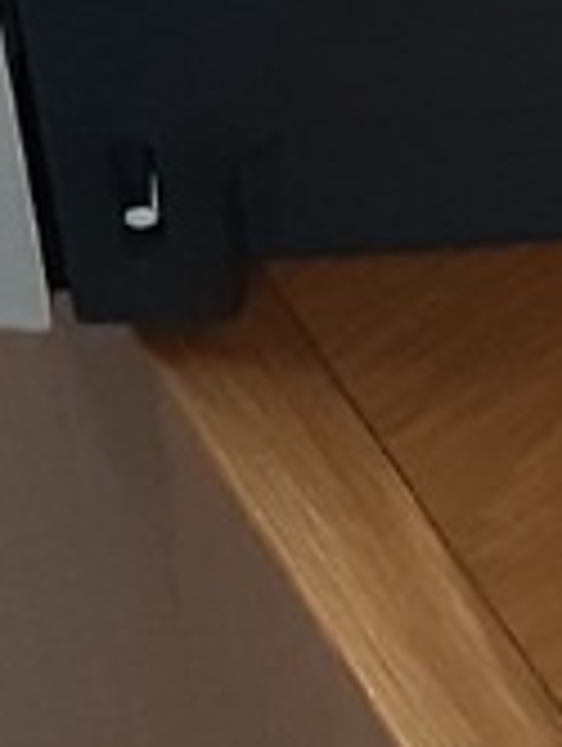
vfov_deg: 8.4
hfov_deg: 7.2
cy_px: -1386
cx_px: 1021
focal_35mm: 202
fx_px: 4362
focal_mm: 2.9
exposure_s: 1/25
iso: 250
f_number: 1.9
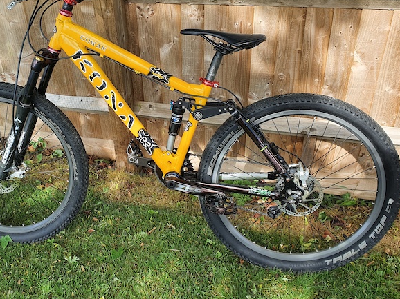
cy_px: 114
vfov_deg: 39.4
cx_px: 154
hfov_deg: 50.9
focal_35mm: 36
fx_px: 416
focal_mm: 4.32
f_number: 2.4
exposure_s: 1/386
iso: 50
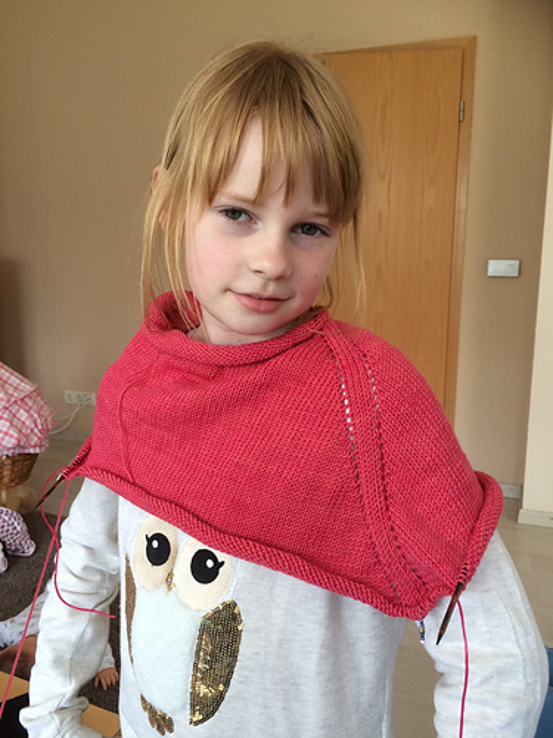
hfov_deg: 48.2
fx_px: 618
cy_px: 369
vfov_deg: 61.7
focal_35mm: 29
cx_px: 276
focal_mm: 4.15
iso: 64
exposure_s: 1/100
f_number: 2.2
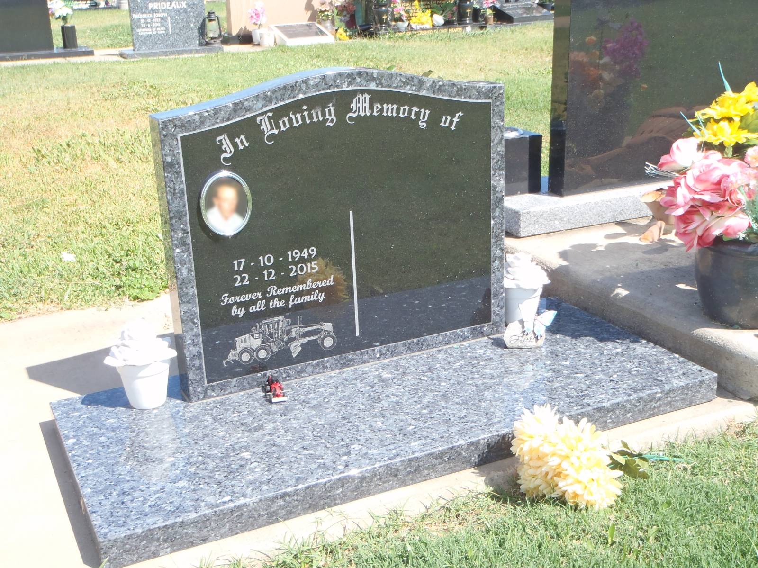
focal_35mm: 42
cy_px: 284
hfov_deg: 44.8
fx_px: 919
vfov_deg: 34.3
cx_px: 379
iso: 80
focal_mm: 7.57
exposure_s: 1/160
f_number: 5
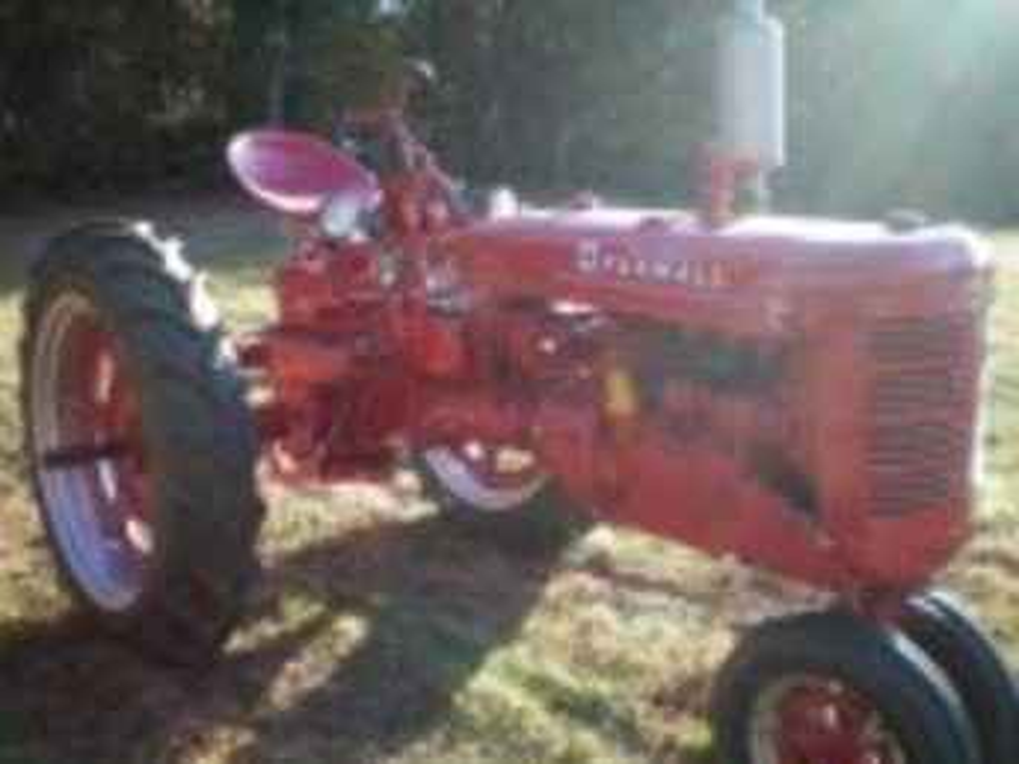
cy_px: 382
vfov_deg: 37.7
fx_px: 1119
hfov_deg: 49.0
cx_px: 510
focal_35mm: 38
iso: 64
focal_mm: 6.3
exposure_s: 1/125
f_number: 3.1
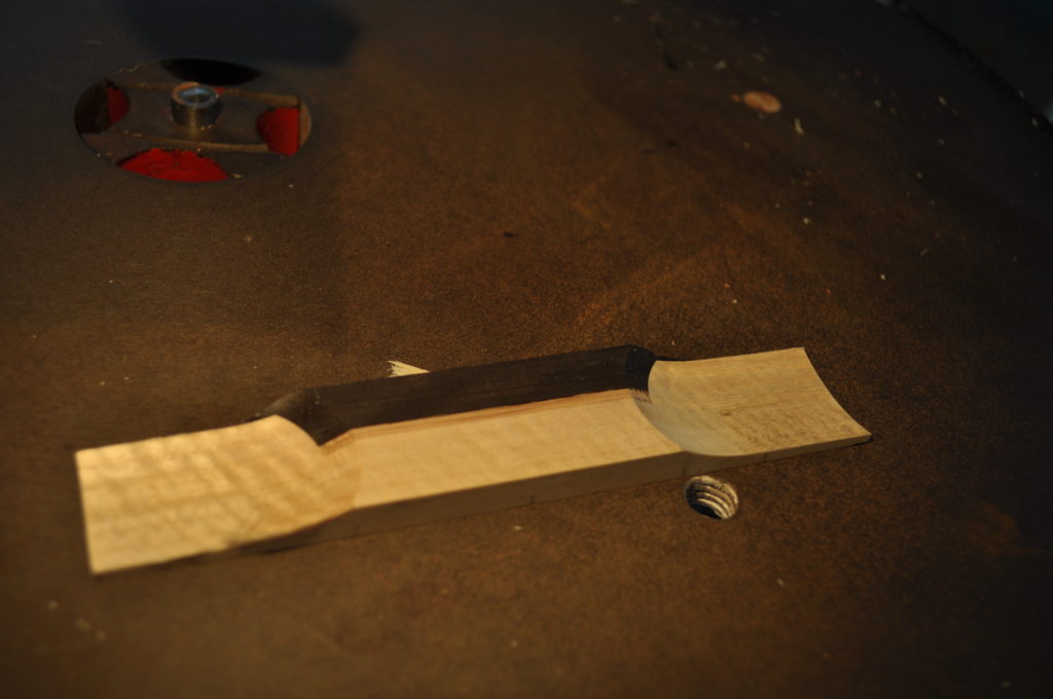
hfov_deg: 46.5
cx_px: 526
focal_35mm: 42
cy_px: 350
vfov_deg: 31.8
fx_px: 1227
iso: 200
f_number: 4.5
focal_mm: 28
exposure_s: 1/800
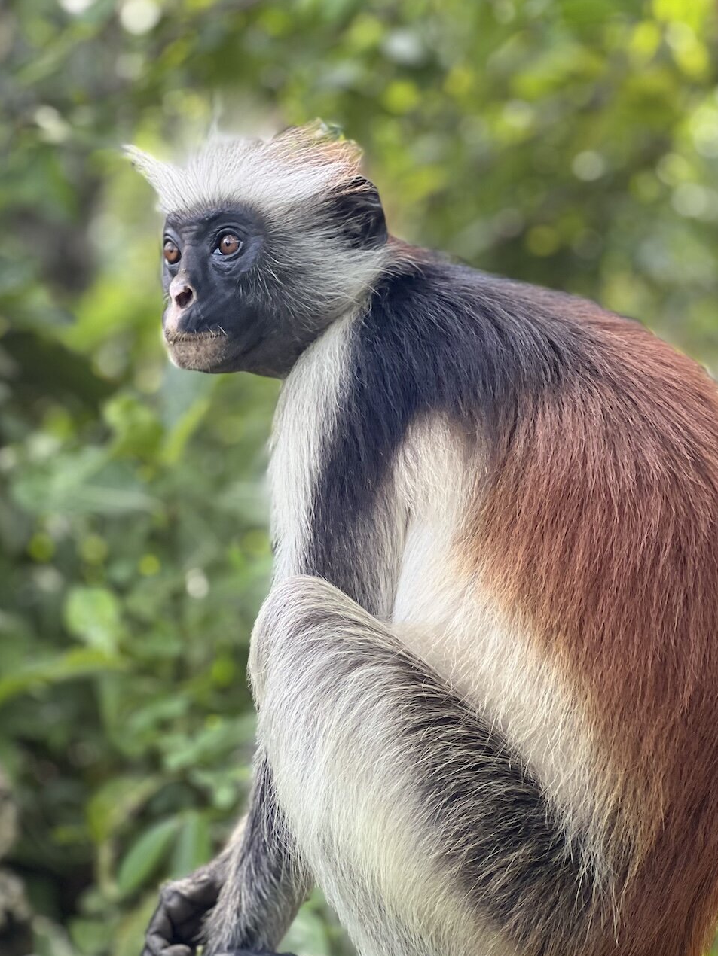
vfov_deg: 20.2
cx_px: 379
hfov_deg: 15.2
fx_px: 2682
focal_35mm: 97
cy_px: 569
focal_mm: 9
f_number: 2.8
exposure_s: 1/121
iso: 100
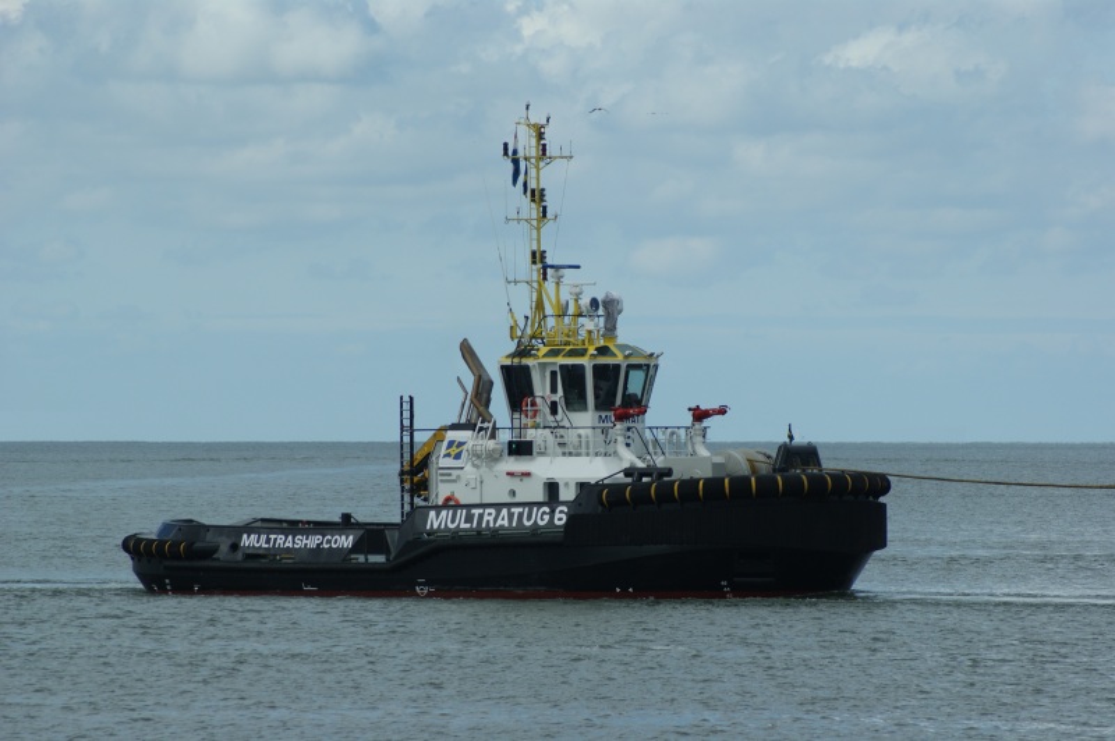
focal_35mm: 315
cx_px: 558
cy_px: 370
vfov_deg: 4.4
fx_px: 9748
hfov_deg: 6.5
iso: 100
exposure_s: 1/400
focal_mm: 210
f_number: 7.1
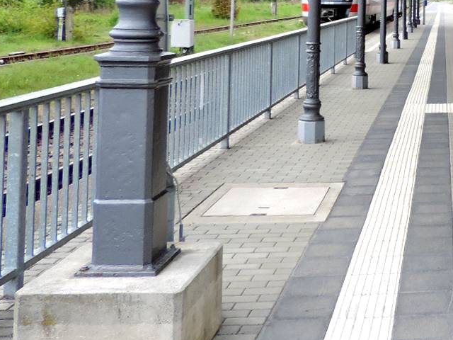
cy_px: -32
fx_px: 785
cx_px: 510
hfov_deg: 28.8
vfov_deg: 23.0
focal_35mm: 60
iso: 80
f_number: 3
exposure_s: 1/400
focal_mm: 4.3
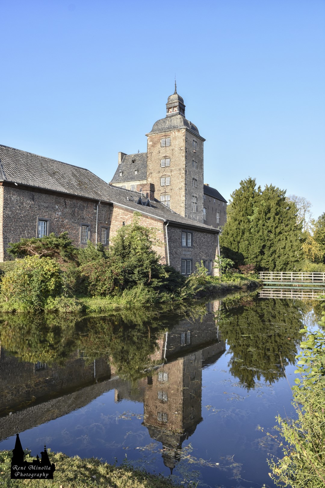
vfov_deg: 61.9
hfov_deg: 43.6
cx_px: 162
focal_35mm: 30
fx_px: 406
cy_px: 244
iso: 200
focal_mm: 20
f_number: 7.1
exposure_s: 1/200
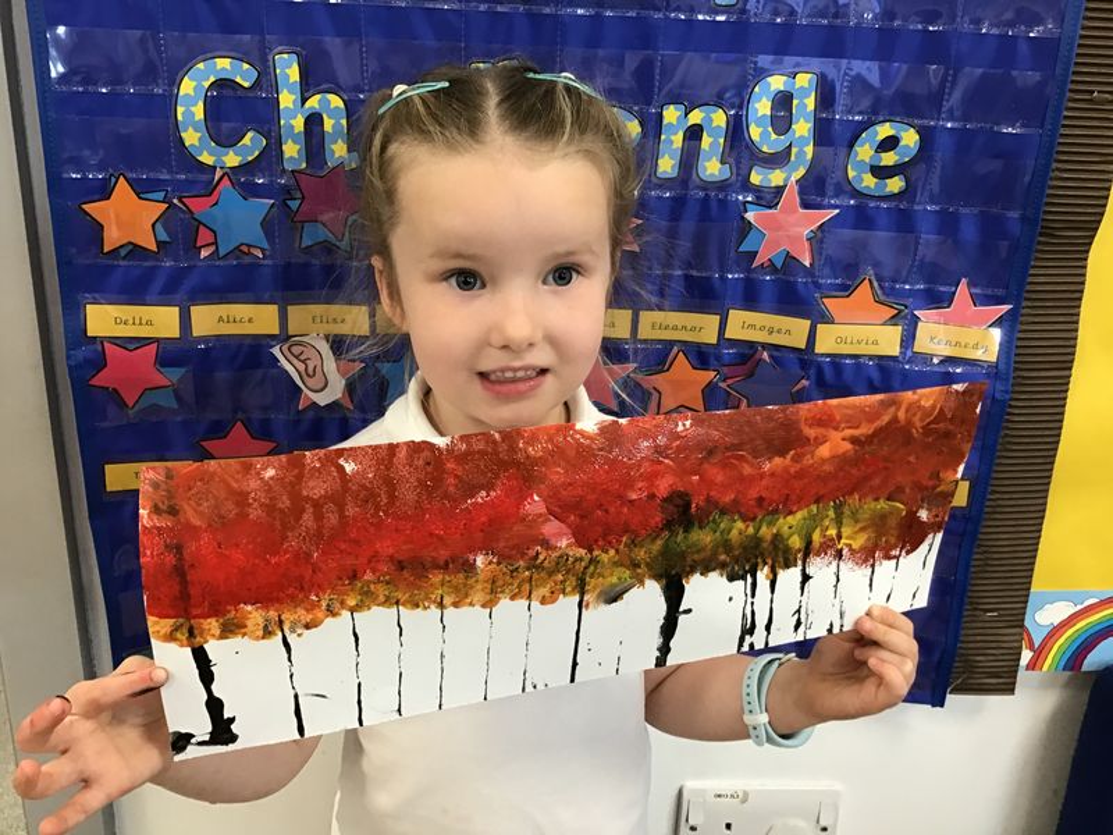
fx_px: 997
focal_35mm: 31
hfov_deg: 58.4
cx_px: 556
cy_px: 418
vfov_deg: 45.4
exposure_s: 1/33
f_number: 2.4
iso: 100
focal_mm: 3.3
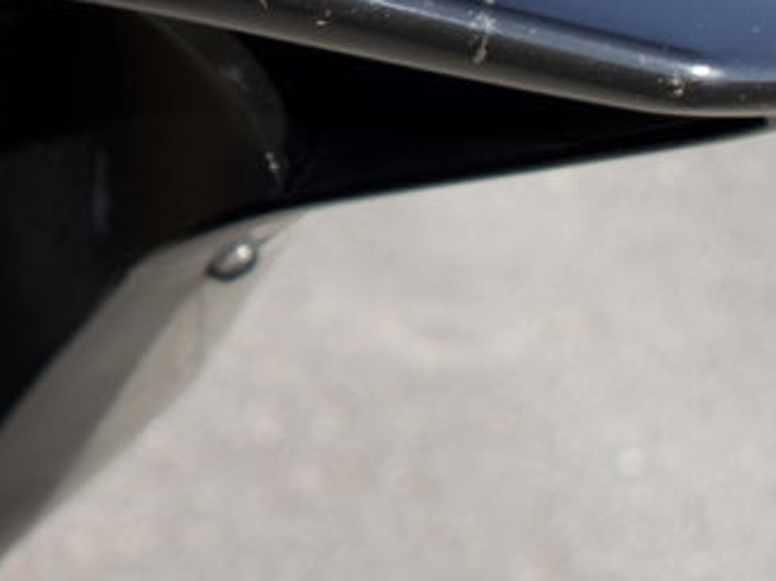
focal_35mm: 225
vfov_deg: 6.5
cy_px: -240
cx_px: -660
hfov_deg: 8.4
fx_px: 5042
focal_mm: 34
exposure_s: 1/200
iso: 100
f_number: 6.3
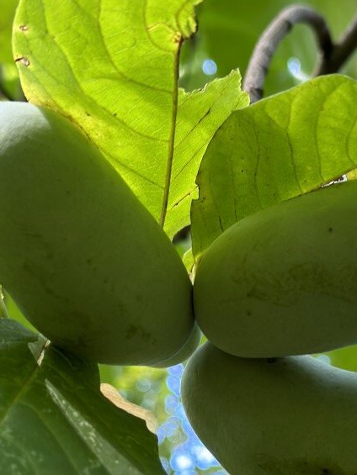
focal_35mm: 87
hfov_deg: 16.9
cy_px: 372
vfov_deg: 22.2
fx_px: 1196
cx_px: 261
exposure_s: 1/77
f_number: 1.78
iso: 125
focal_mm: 6.86
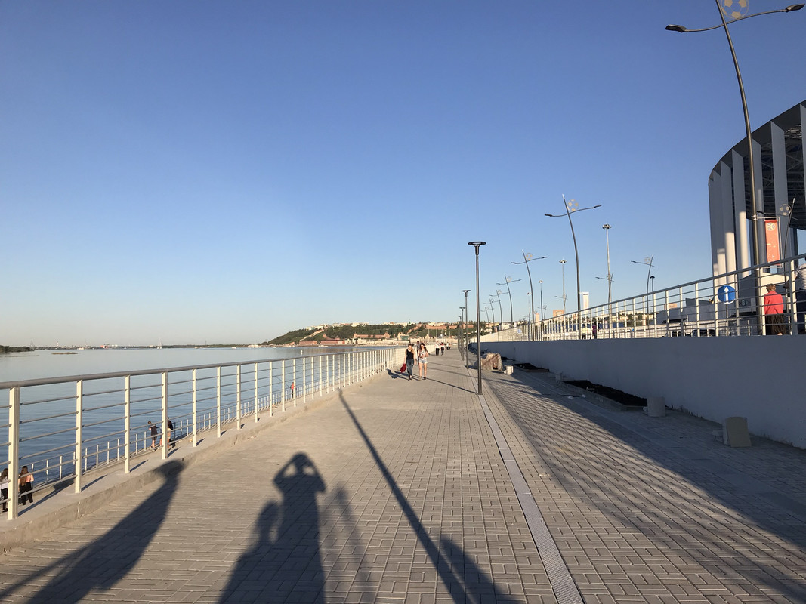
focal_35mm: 28
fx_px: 652
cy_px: 302
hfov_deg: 63.4
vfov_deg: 49.7
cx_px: 403
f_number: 1.8
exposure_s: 1/2336
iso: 20
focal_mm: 3.99
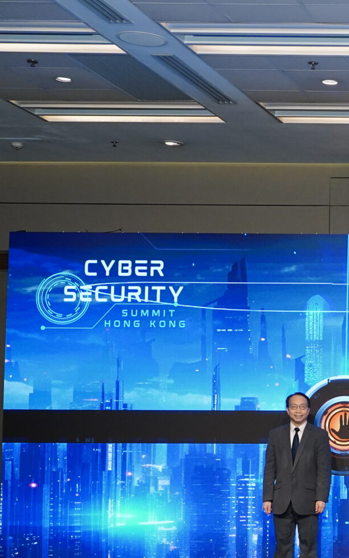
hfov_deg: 13.5
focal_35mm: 82
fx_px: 1247
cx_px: 708
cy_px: 367
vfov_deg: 25.1
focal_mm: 31
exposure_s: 1/125
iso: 2000
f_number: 5
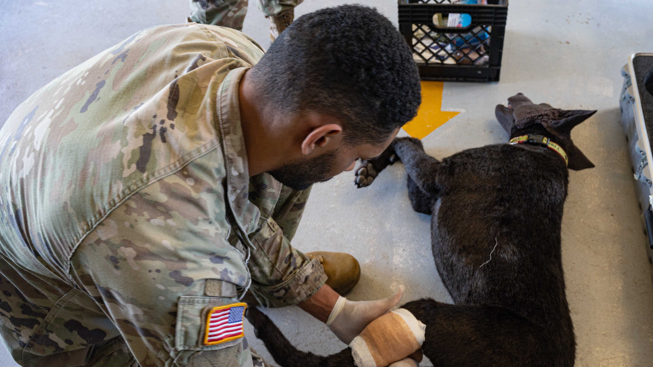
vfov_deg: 31.8
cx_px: 395
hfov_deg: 53.6
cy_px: 238
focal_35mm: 37
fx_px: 641
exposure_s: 1/80
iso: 500
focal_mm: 29
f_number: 6.3
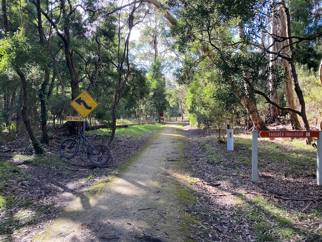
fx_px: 242
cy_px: 121
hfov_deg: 67.3
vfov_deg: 53.1
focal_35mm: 26
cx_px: 161
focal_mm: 4.25
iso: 50
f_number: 1.8
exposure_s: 1/121
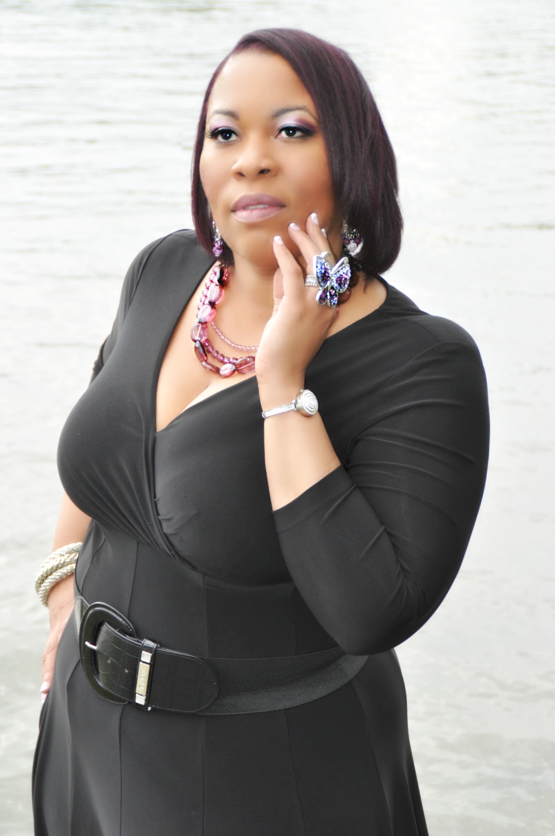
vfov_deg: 26.0
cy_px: 418
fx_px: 1809
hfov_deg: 17.4
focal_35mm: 78
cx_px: 278
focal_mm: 52
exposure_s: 1/200
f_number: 5
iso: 250
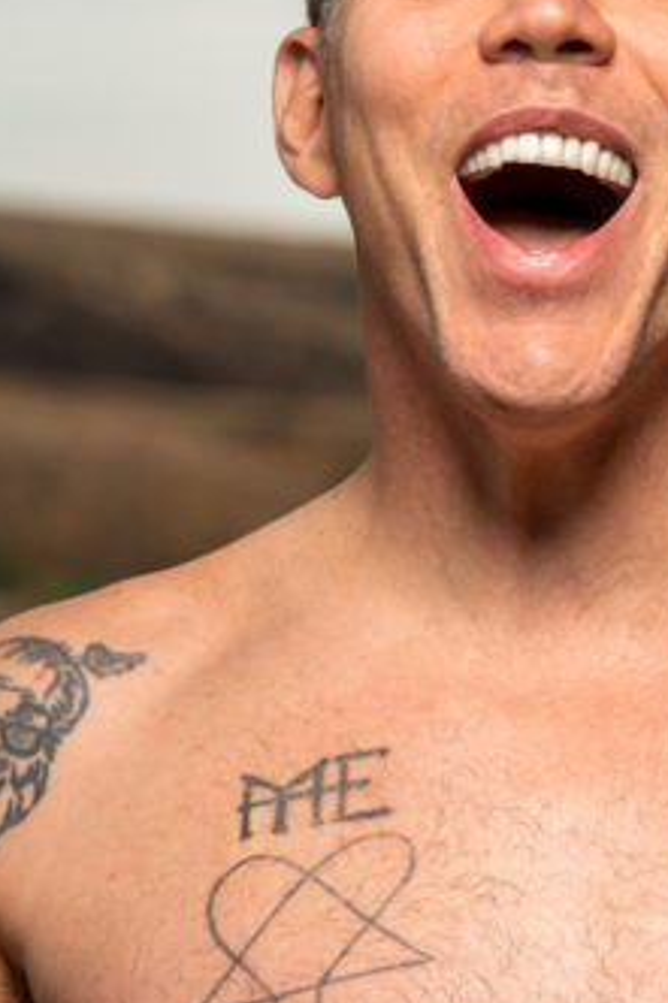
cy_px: 450
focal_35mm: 190
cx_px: 589
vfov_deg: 10.8
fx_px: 5293
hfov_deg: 7.2
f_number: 7.1
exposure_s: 1/2000
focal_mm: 105
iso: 800
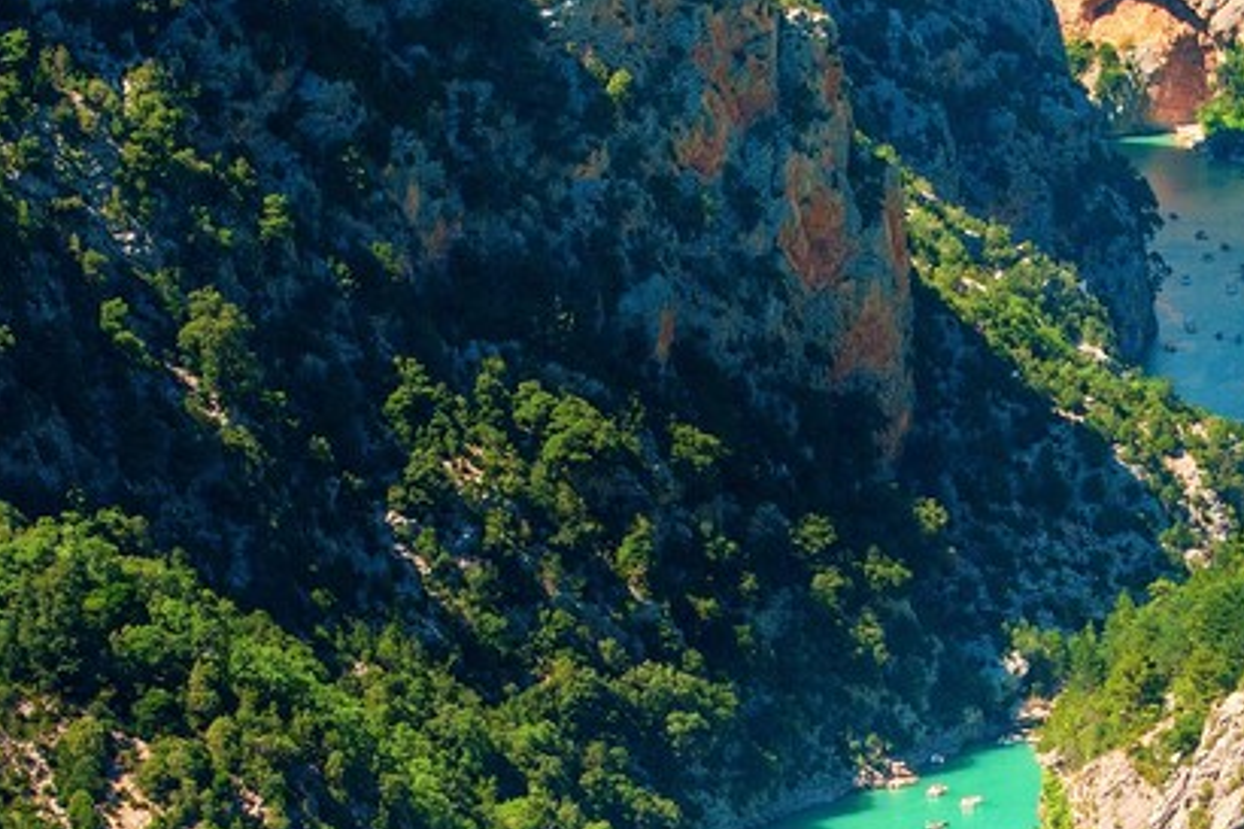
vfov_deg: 5.2
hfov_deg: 7.8
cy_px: 739
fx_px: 9084
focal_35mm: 263
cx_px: 1053
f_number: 8
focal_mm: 70
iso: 200
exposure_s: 1/400
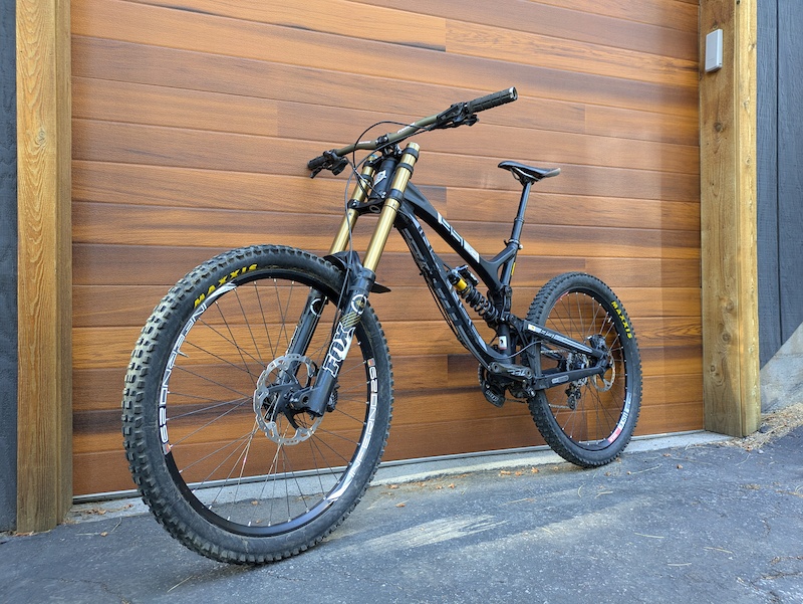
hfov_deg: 69.4
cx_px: 402
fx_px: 580
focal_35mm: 25
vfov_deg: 54.9
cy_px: 302
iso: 47
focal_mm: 5.43
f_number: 1.89
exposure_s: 1/30
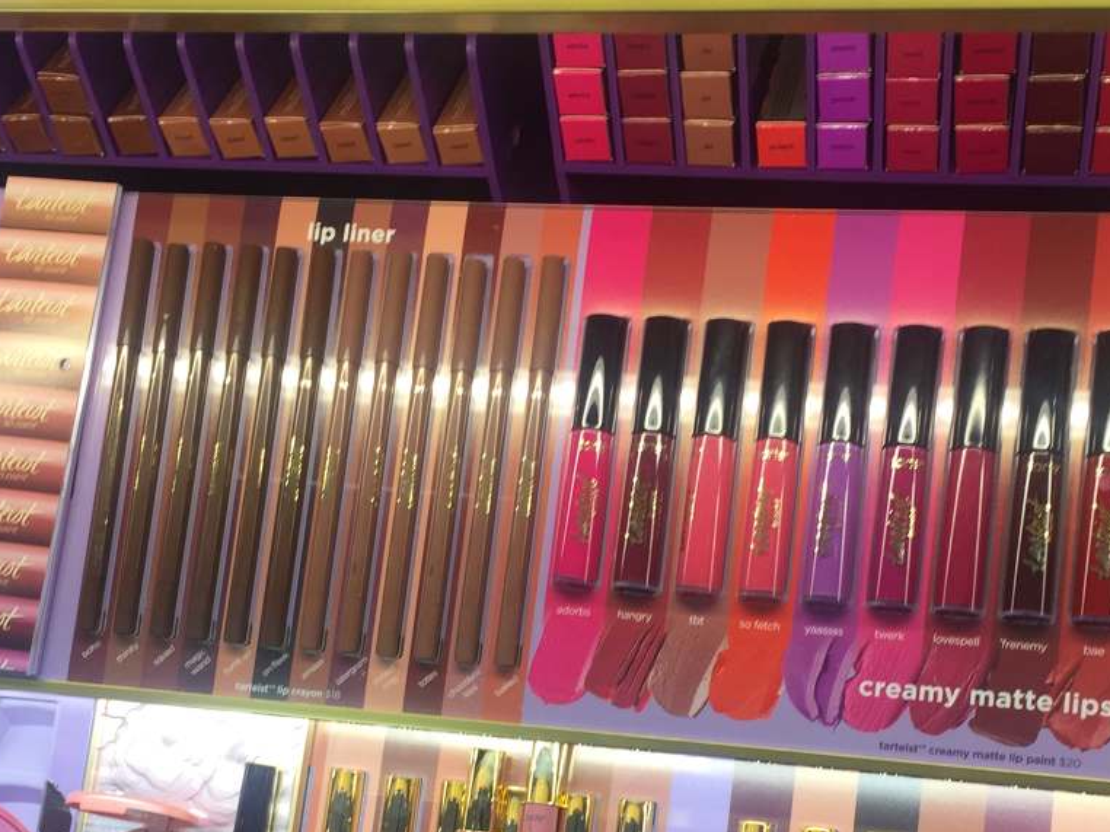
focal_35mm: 51
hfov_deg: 37.5
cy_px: 706
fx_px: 1635
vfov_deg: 27.8
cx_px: 603
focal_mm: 4.15
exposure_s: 1/60
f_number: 2.2
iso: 32
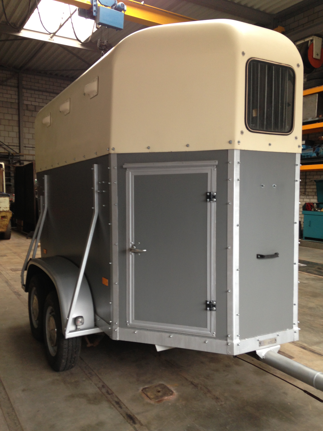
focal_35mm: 33
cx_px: 162
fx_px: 411
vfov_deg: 55.4
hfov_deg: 42.9
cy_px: 216
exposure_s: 1/20
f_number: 2.4
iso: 80
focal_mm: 4.13
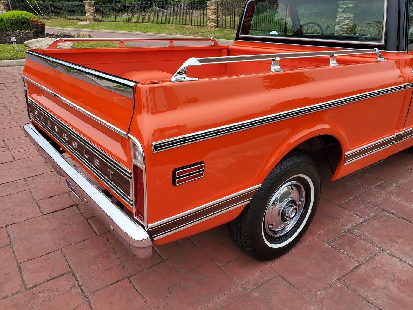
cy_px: 150
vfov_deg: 51.3
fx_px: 322
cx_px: 208
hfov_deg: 65.3
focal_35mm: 27
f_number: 2.4
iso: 50
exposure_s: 1/1058
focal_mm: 4.3
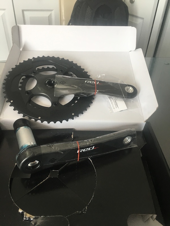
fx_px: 190
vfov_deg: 61.7
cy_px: 113
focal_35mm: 29
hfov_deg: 48.2
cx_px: 85
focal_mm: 4.15
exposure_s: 1/30
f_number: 2.2
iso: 40
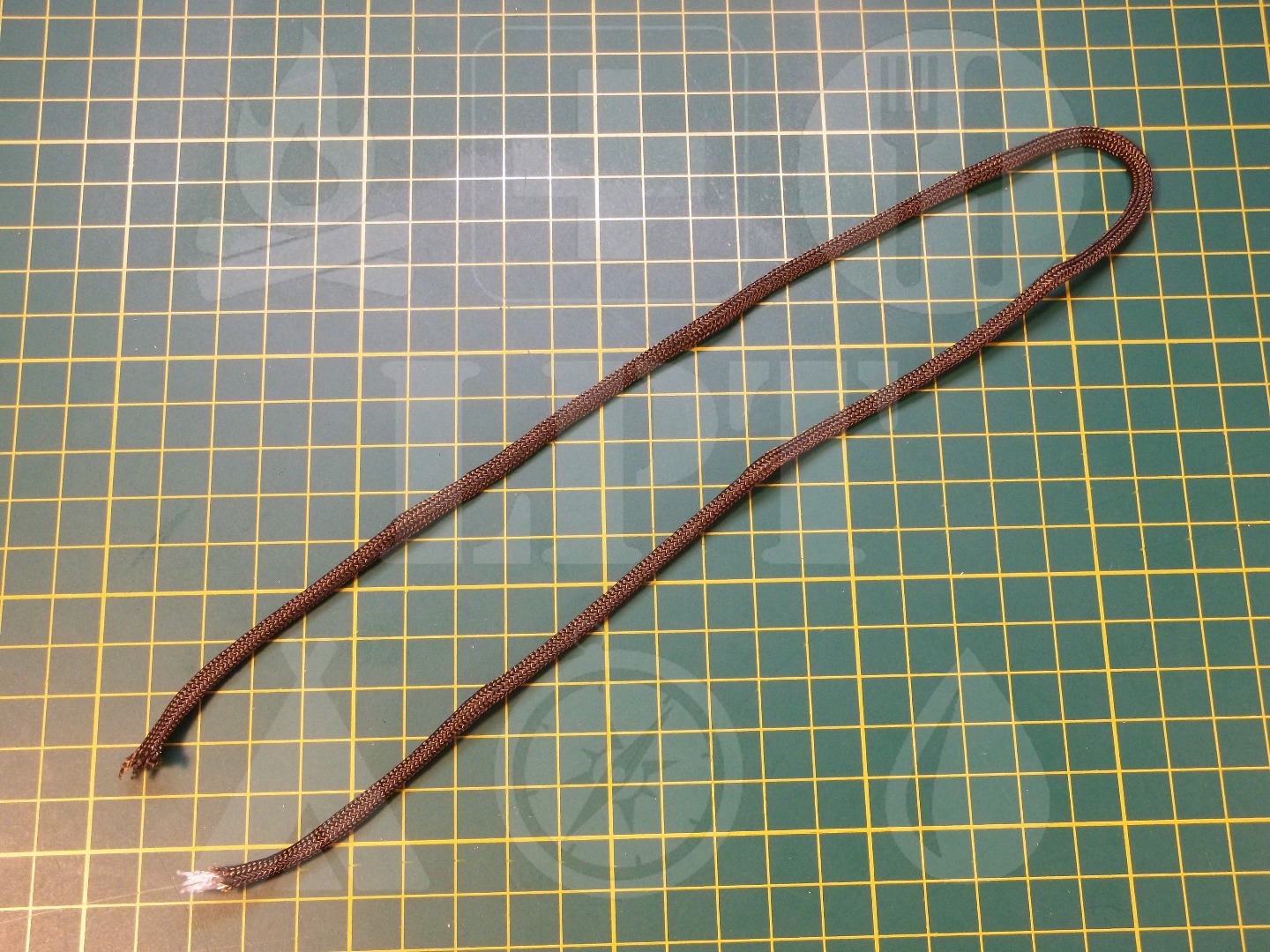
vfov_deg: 31.5
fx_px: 1688
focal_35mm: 46
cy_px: 476
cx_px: 635
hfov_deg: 41.2
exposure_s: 1/13
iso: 160
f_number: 3.7
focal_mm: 8.3
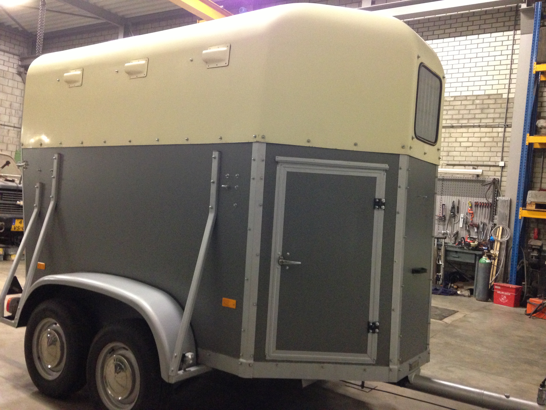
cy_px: 205
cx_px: 273
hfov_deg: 55.4
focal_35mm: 33
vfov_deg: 42.9
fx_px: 521
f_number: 2.4
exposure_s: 1/15
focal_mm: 4.13
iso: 500
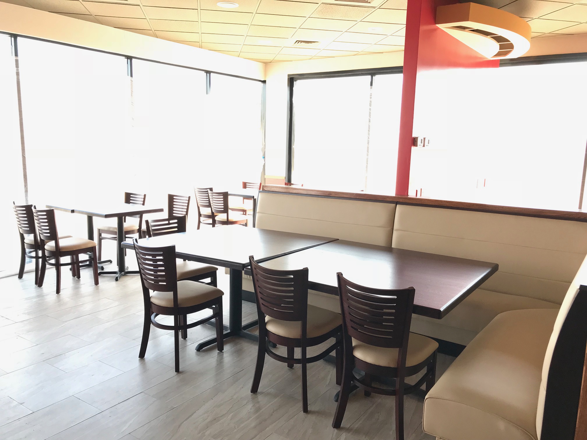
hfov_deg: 63.4
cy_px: 220
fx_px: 475
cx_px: 294
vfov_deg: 49.7
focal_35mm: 28
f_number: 1.8
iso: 40
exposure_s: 1/120
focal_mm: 3.99
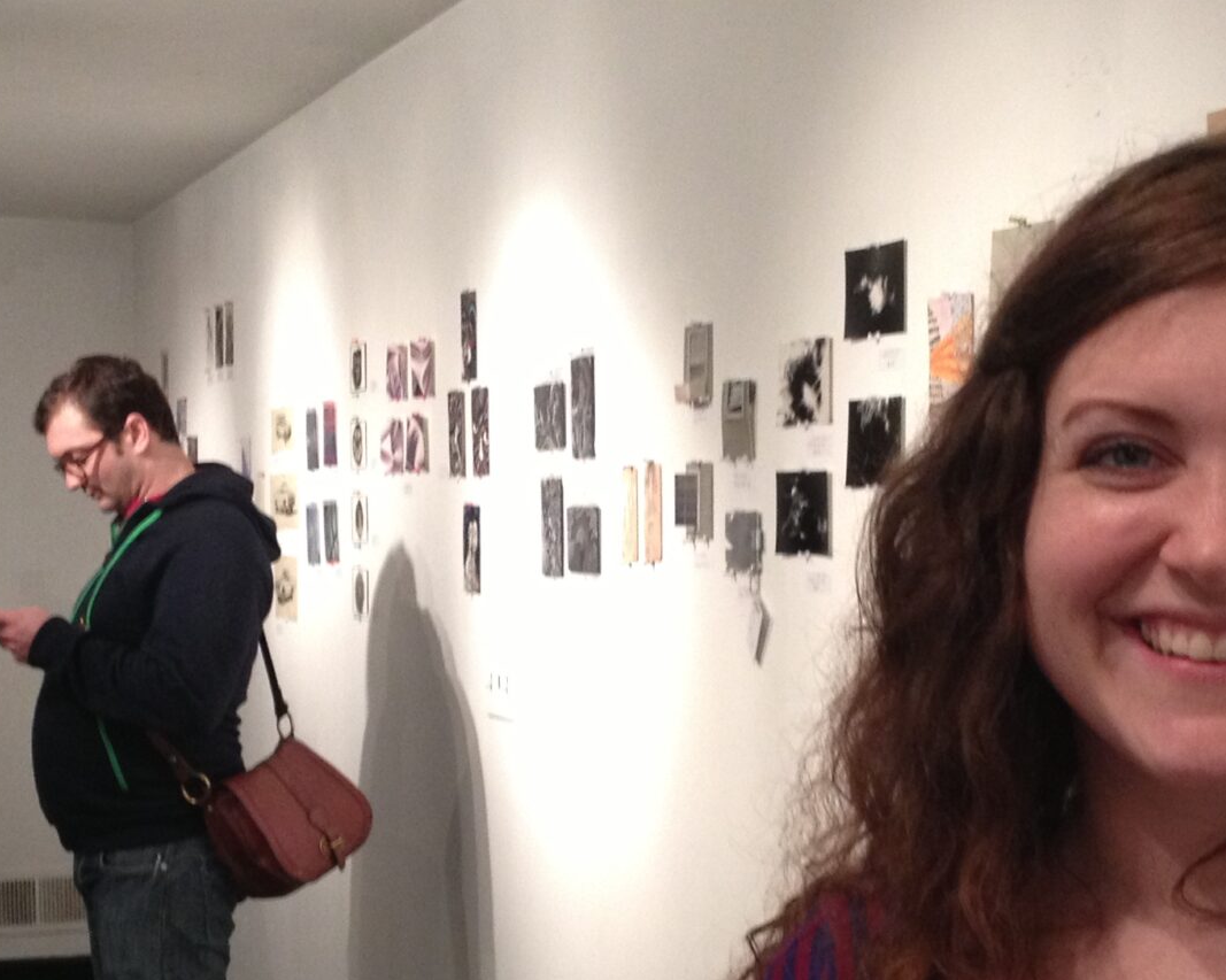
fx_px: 2975
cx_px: 646
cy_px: 689
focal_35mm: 82
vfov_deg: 18.6
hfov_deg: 23.3
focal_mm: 4.28
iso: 200
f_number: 2.4
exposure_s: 1/20
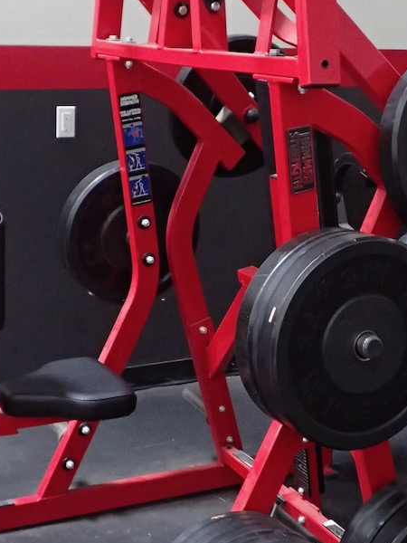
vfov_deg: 30.2
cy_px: 238
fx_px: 1003
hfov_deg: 22.9
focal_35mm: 64
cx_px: 146
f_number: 2.3
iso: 800
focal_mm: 5.5
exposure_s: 1/30
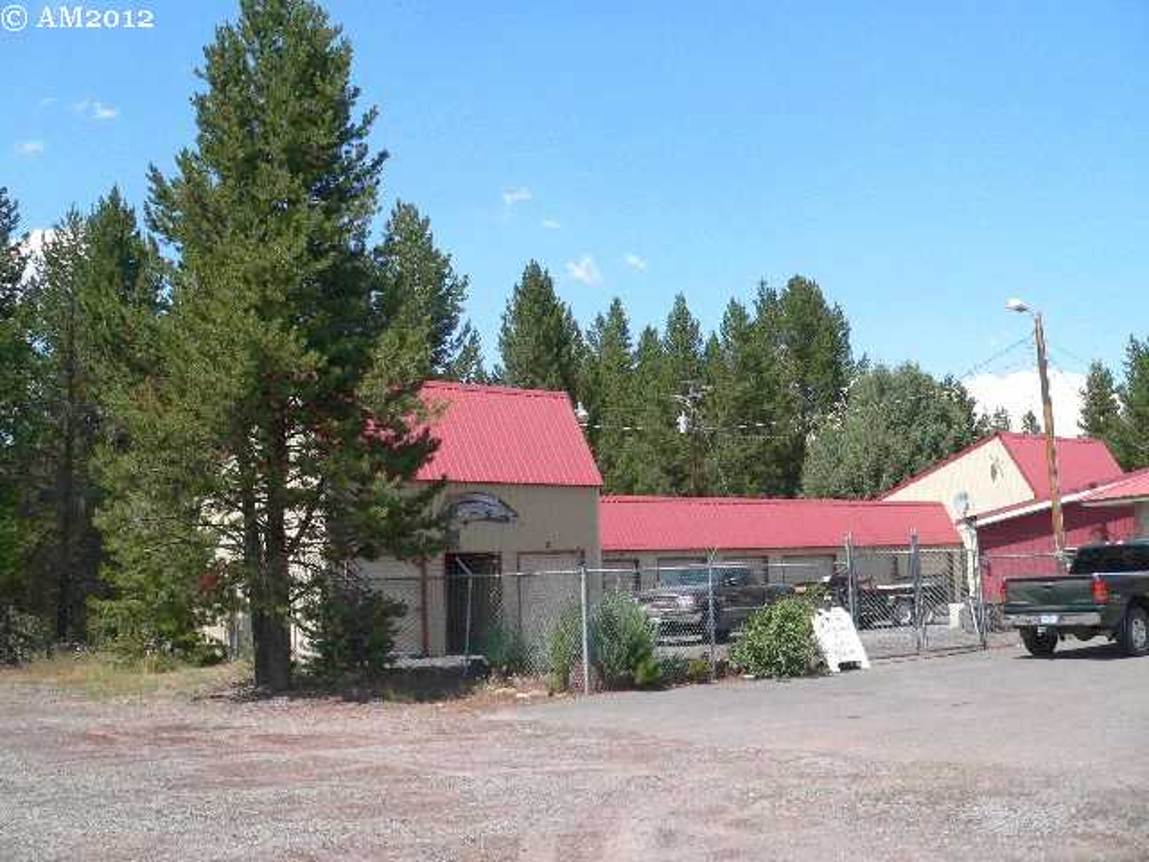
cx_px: 574
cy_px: 431
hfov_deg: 51.4
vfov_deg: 39.7
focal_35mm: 36
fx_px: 1195
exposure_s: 1/1000
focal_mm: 6
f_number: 2.8
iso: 100
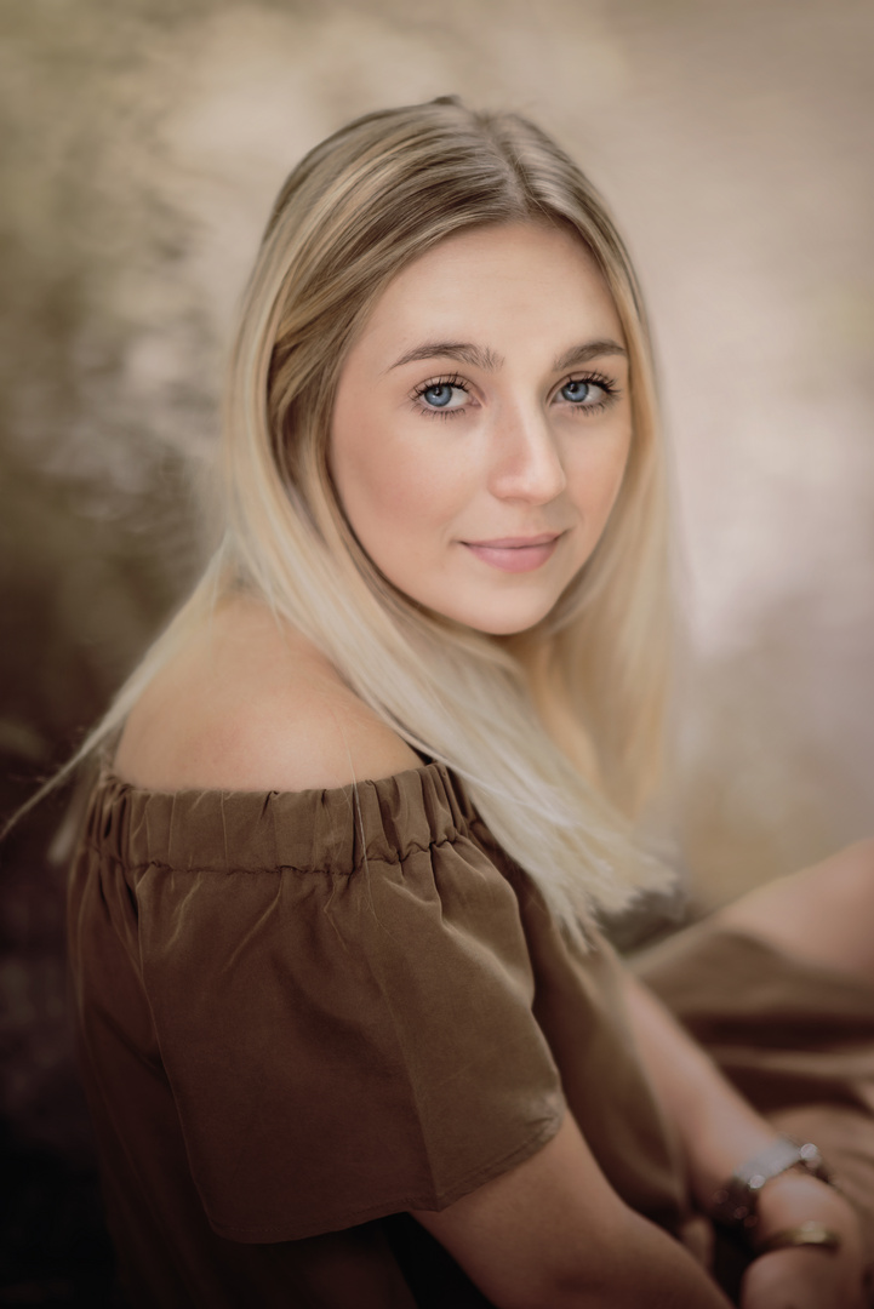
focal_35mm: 85
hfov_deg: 16.1
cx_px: 437
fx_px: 3092
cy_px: 654
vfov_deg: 23.9
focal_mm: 85
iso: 125
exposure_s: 1/1000
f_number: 1.4
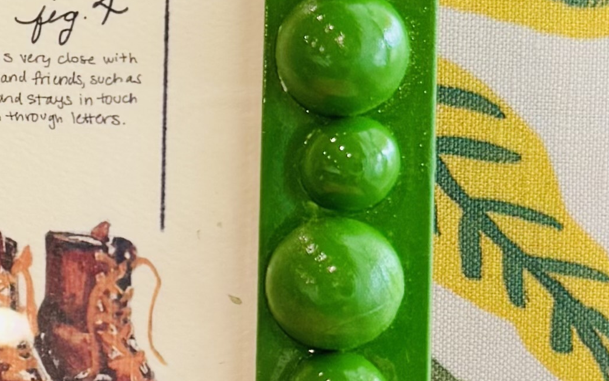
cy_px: 82
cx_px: -219
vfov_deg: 9.3
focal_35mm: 140
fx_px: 2324
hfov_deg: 14.2
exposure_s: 1/61
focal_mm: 6.76
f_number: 1.78
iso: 80
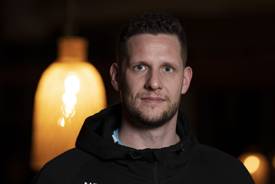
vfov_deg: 10.2
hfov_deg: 15.2
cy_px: 92
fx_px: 1031
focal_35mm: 135
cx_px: 138
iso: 250
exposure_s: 1/100
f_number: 2.8
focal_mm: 135
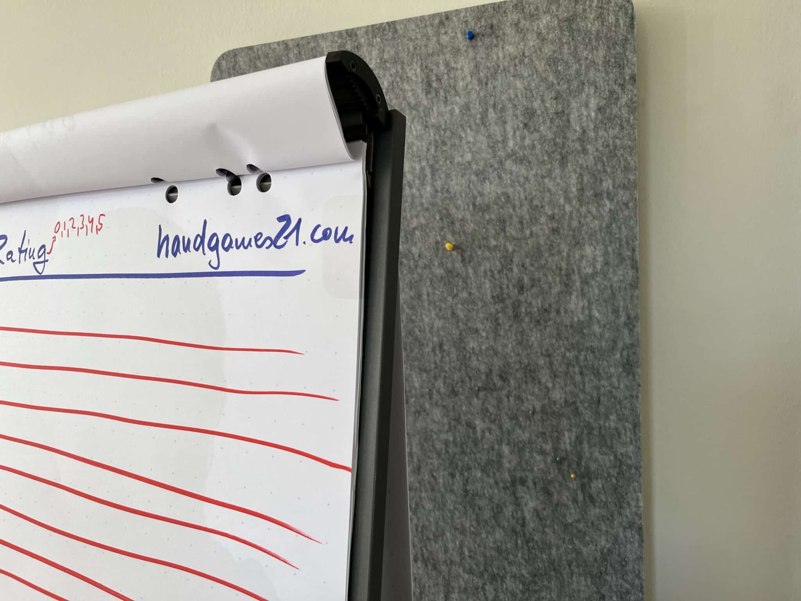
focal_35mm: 26
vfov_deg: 53.1
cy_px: 300
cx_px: 400
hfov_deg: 67.3
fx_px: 602
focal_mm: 5.1
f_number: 1.6
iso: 64
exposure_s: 1/121
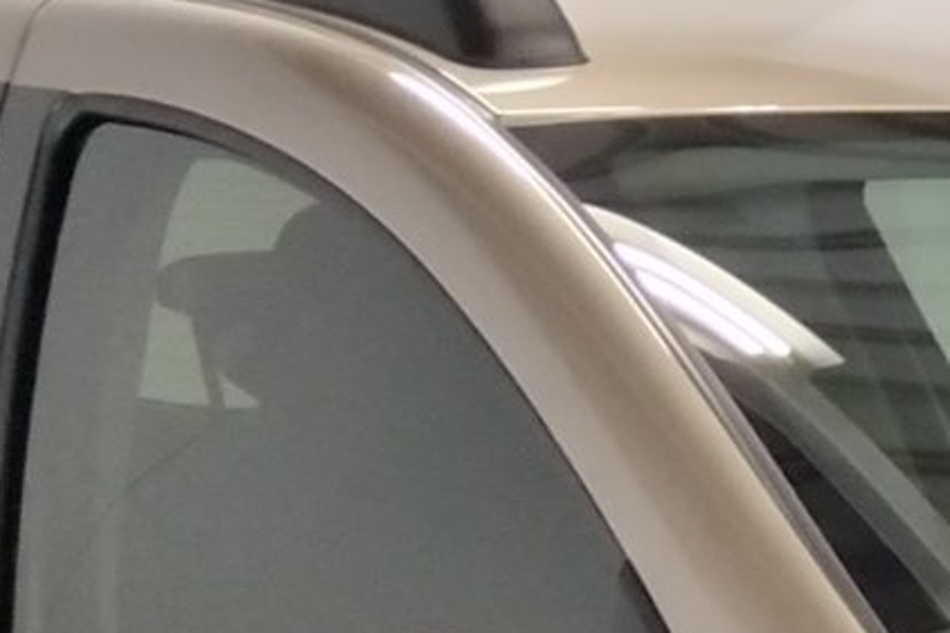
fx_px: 4326
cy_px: 1417
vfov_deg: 7.9
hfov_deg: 11.3
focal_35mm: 164
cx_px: 1898
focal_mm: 3.59
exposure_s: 1/25
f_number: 1.8
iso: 267
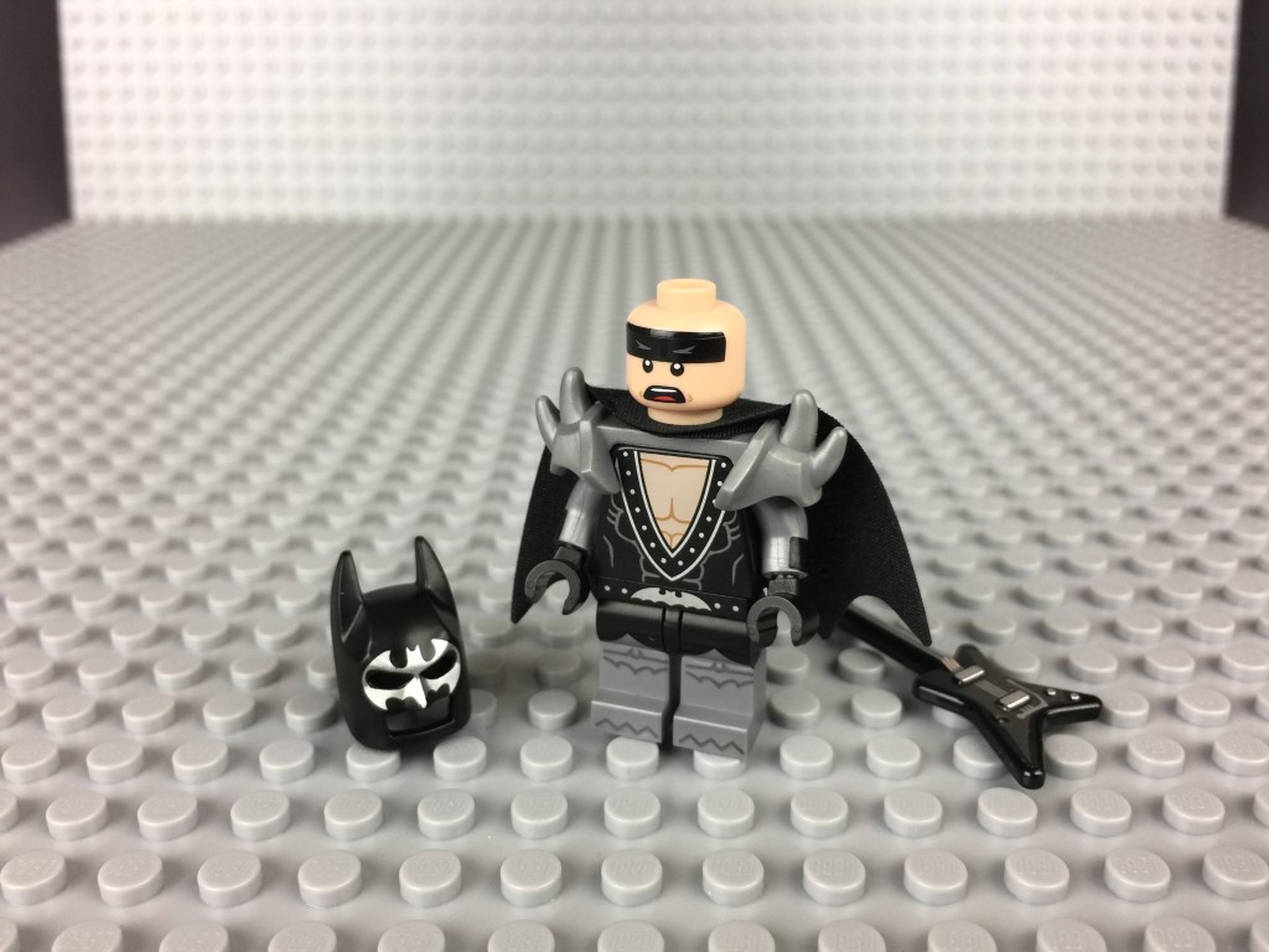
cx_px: 634
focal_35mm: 29
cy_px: 476
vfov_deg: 48.2
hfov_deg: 61.7
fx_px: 1063
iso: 32
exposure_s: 1/40
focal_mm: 4.15
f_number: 2.2
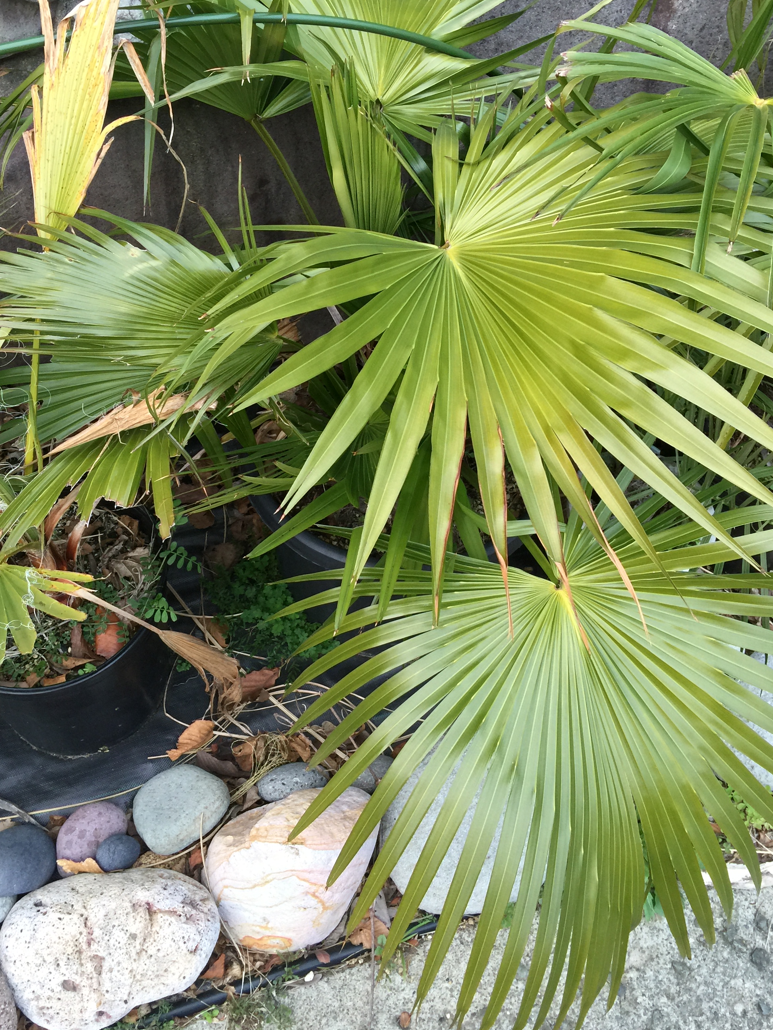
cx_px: 348
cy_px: 444
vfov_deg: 50.0
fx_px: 1101
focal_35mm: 37
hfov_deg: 38.6
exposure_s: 1/30
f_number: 2.2
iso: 40
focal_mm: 4.15
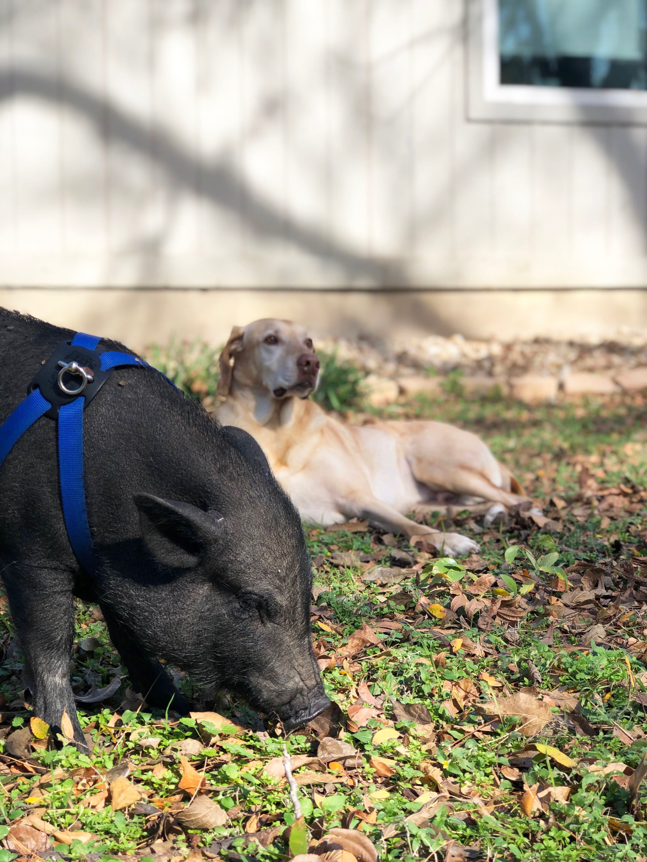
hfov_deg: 25.7
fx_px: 1420
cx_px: 324
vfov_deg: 33.8
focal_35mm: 57
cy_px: 431
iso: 20
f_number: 2.8
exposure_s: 1/304
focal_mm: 6.6
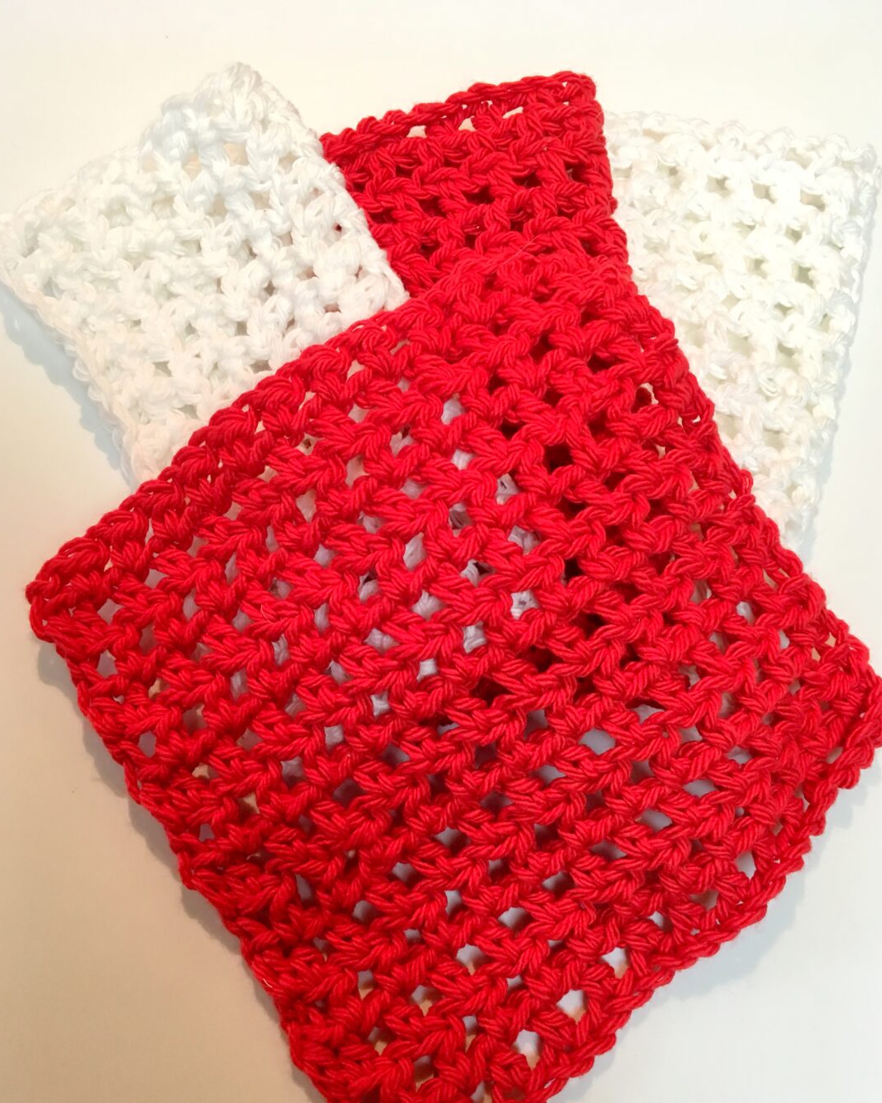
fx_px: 1045
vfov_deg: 55.6
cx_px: 438
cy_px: 603
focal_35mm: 32
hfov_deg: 45.8
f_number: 2.2
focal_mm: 4.15
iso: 100
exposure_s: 1/30
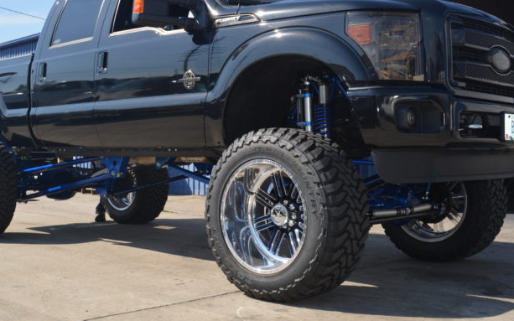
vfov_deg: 28.0
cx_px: 240
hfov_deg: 43.5
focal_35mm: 46
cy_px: 139
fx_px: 644
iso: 100
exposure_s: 1/200
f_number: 8
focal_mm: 24
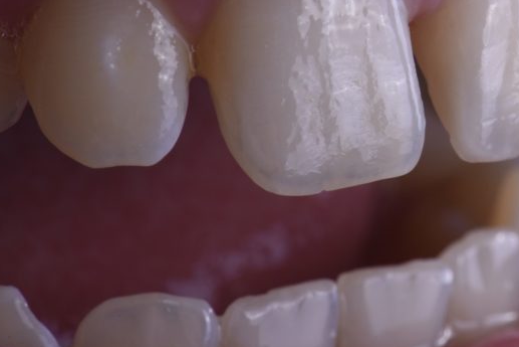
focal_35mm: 208
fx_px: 2999
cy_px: 68
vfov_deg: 6.6
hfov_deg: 9.8
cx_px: 490
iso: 200
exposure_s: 1/160
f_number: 32
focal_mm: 105
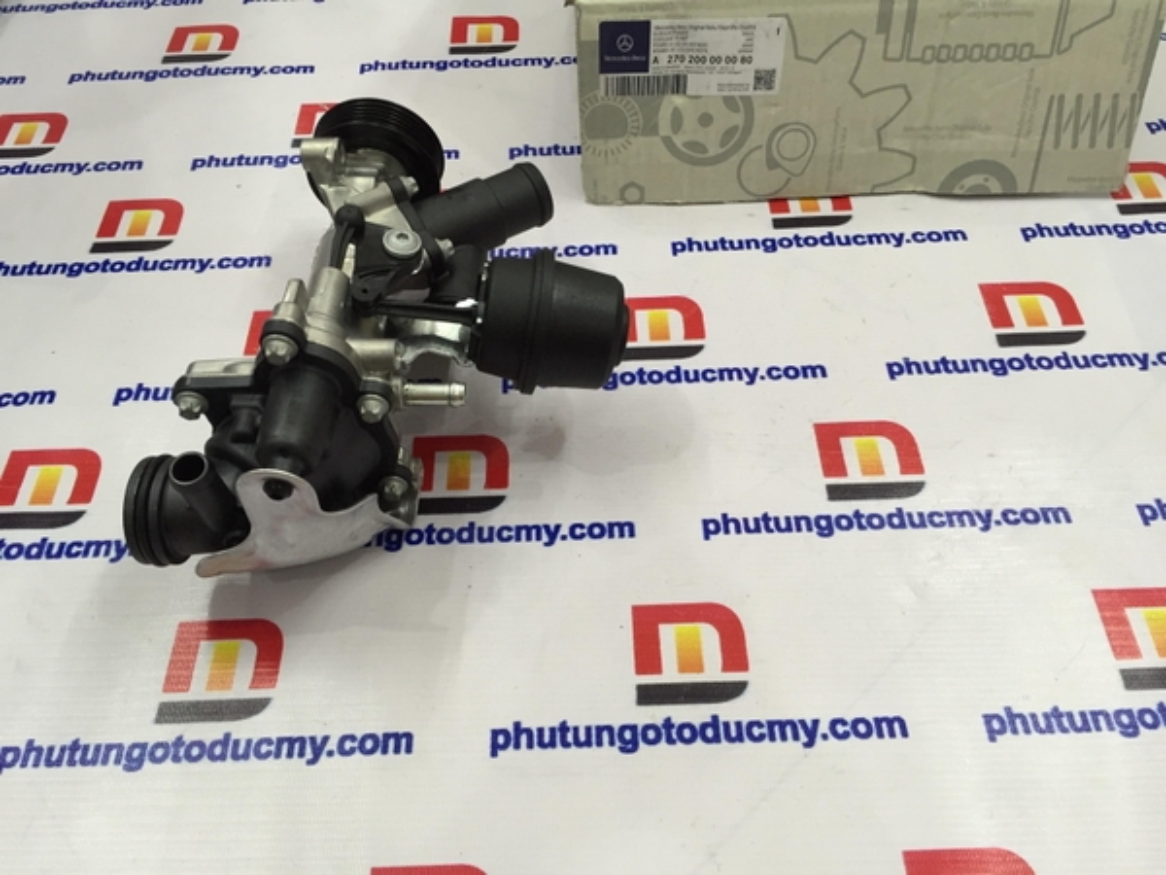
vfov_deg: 48.2
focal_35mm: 29
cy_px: 438
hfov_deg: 61.7
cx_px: 583
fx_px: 977
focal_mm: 4.15
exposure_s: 1/30
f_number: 2.2
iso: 80
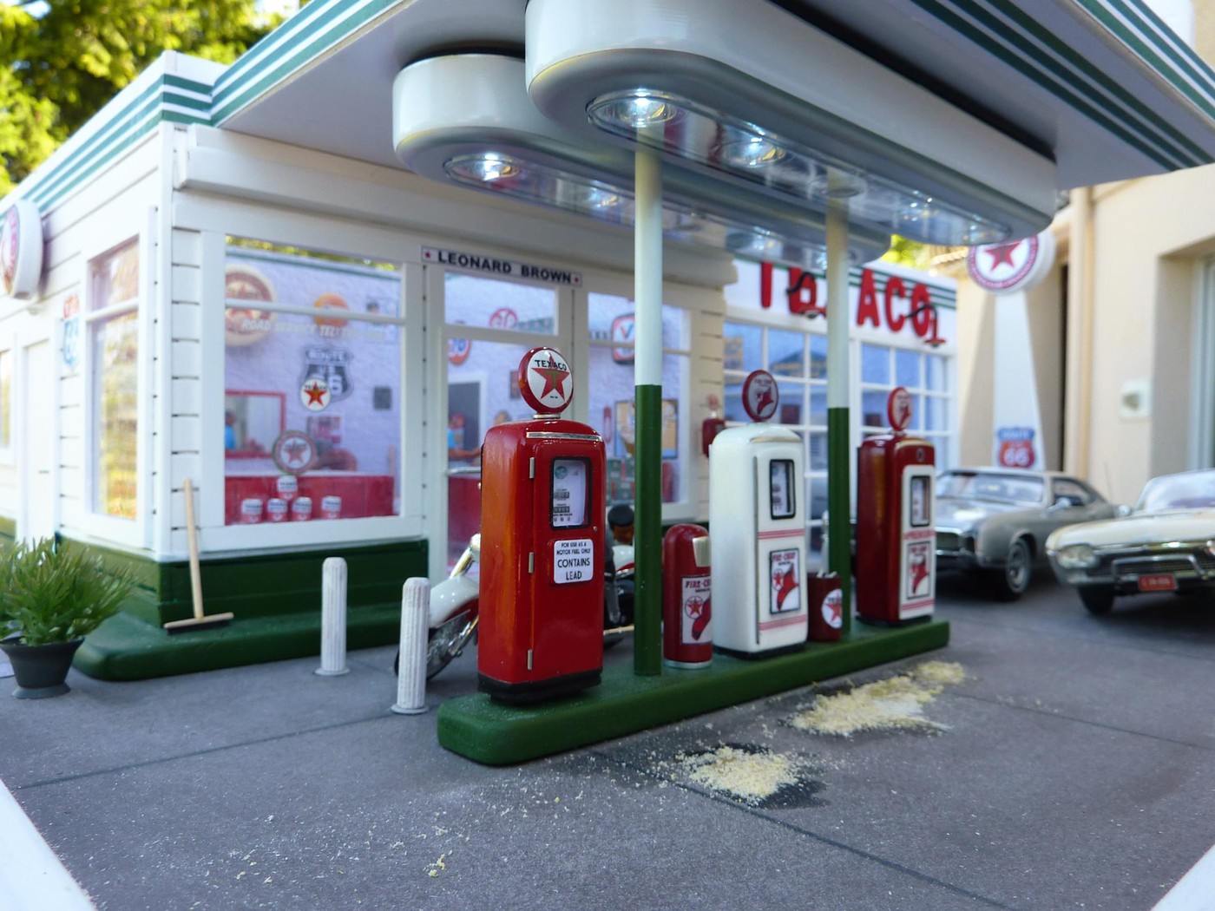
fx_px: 877
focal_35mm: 25
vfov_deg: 54.9
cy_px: 456
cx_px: 608
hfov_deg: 69.4
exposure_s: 1/100
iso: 80
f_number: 3.3
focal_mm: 4.1
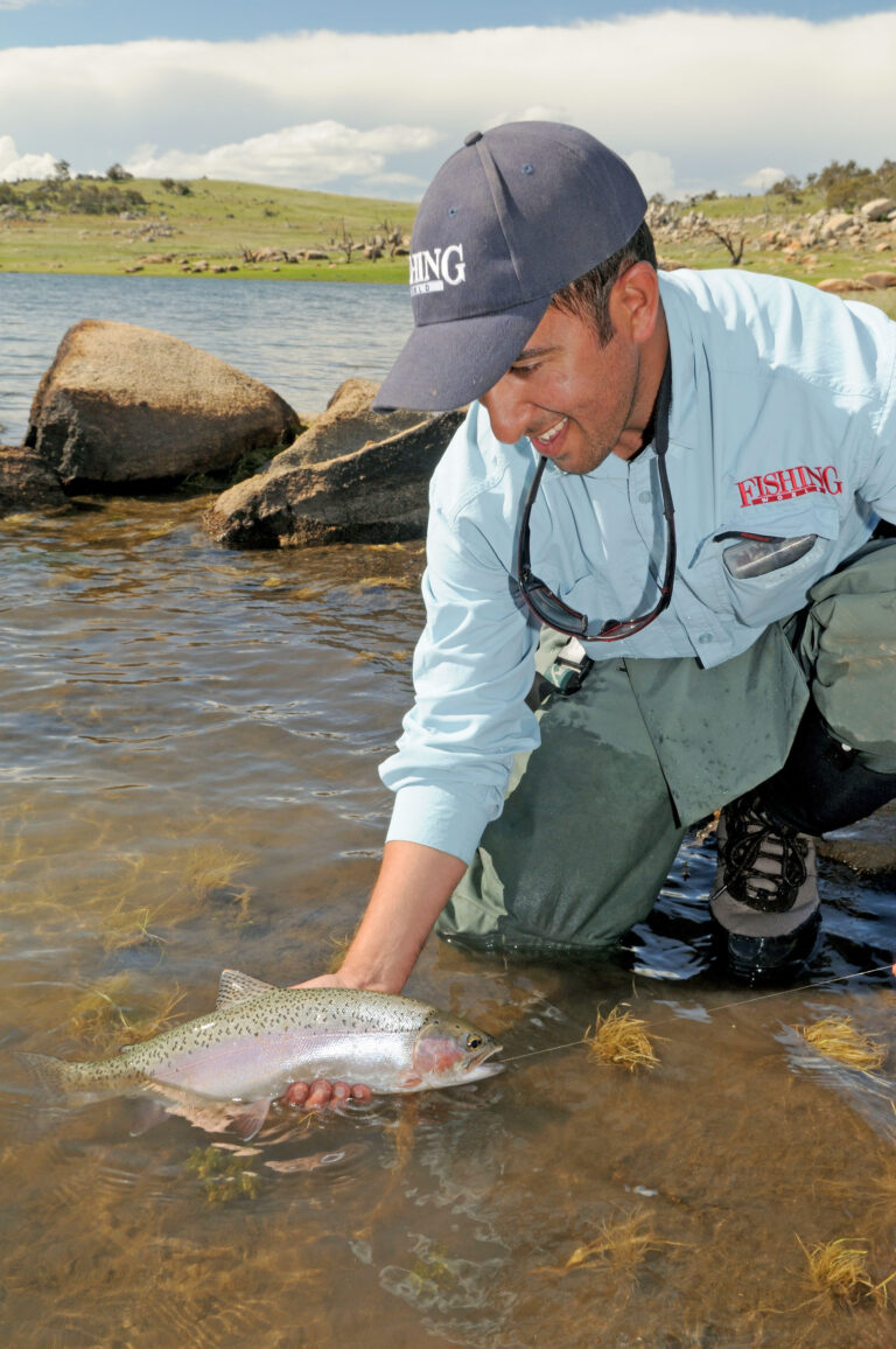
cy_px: 674
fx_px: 1291
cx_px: 448
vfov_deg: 55.2
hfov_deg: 38.3
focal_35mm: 34
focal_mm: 23
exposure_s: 1/100
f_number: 11
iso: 200
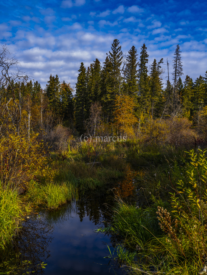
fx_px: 239
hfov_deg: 46.8
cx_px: 104
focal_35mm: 30
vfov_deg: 60.0
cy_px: 138
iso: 200
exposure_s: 1/160
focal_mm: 38.2
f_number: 8
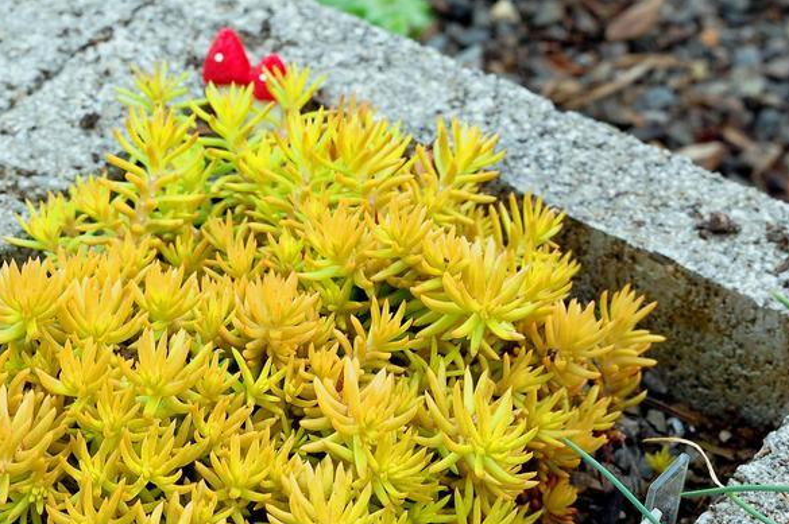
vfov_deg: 11.6
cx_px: 275
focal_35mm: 118
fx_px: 2584
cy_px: 294
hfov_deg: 17.3
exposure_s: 1/160
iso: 200
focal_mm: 46
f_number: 10
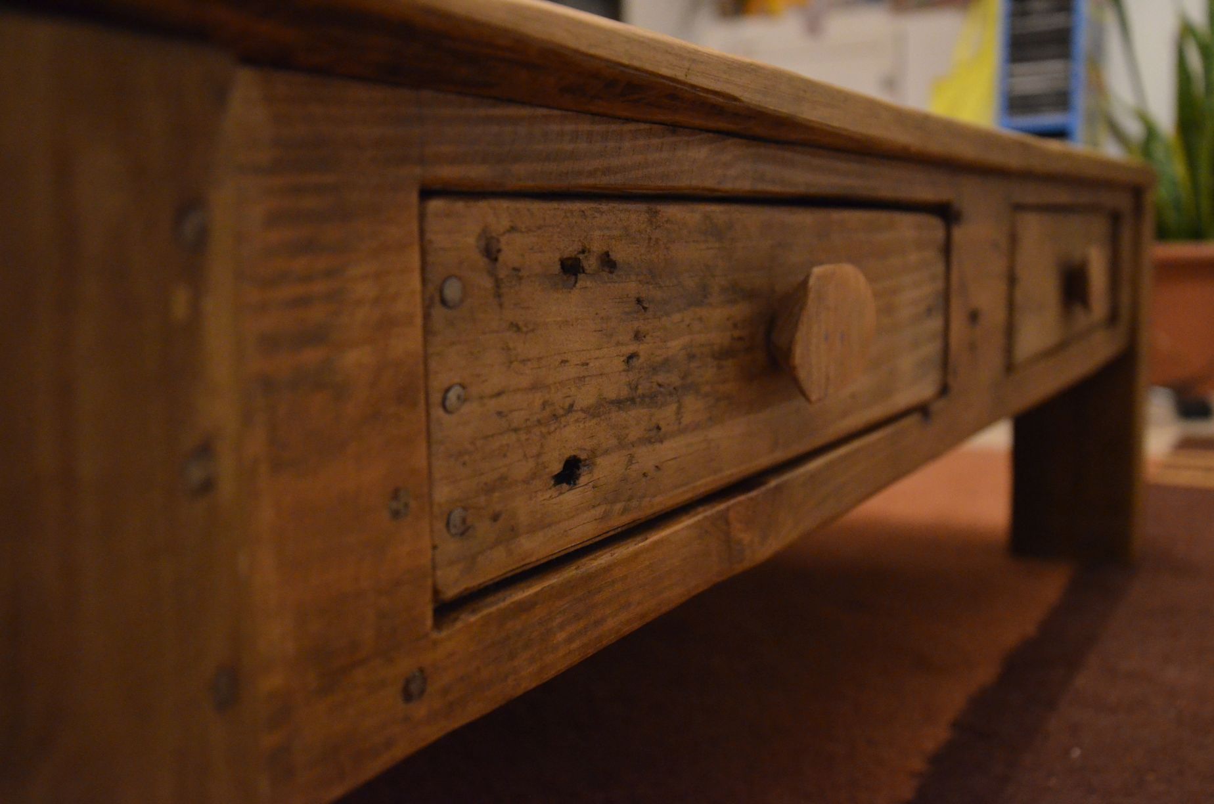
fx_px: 1312
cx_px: 607
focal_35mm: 39
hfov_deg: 49.6
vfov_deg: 34.1
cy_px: 402
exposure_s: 1/20
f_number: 4
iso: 3200
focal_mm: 26
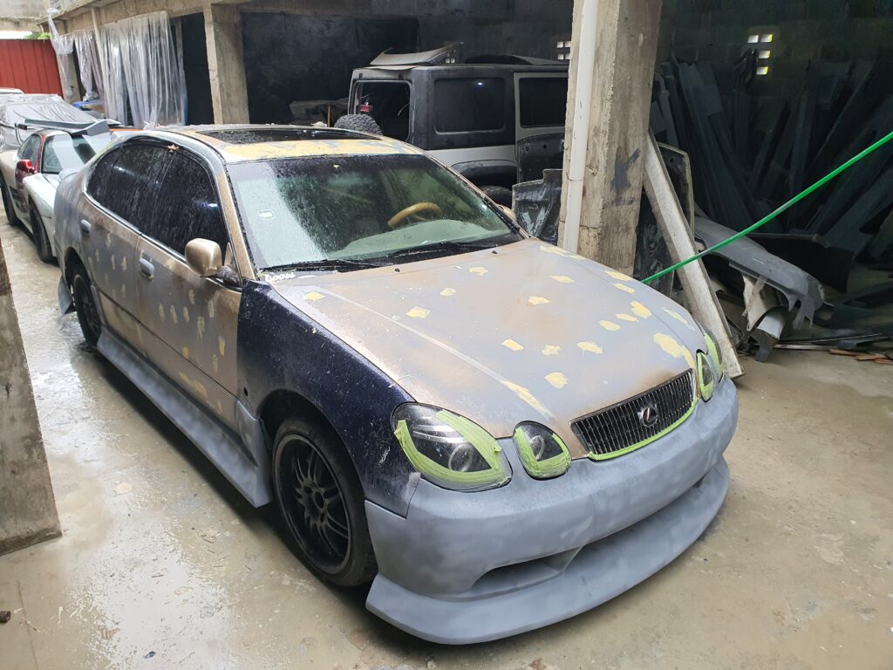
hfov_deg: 67.3
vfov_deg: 53.1
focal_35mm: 26
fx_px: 671
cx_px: 446
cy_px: 335
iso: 125
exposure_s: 1/120
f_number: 2.4
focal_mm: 4.3
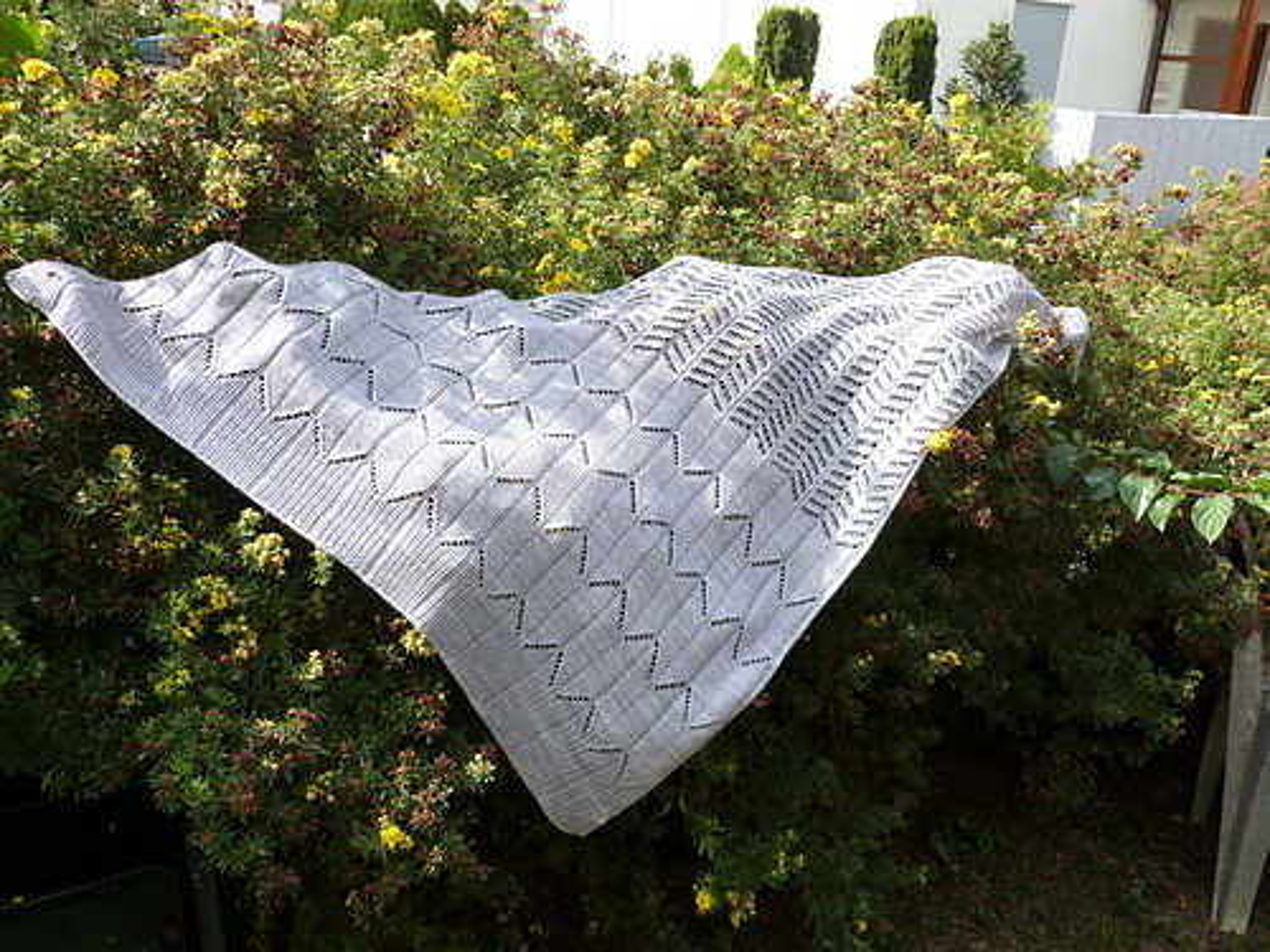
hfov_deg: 55.4
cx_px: 635
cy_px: 476
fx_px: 1211
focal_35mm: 33
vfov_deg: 42.9
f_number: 3
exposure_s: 1/320
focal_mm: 5.9
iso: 100
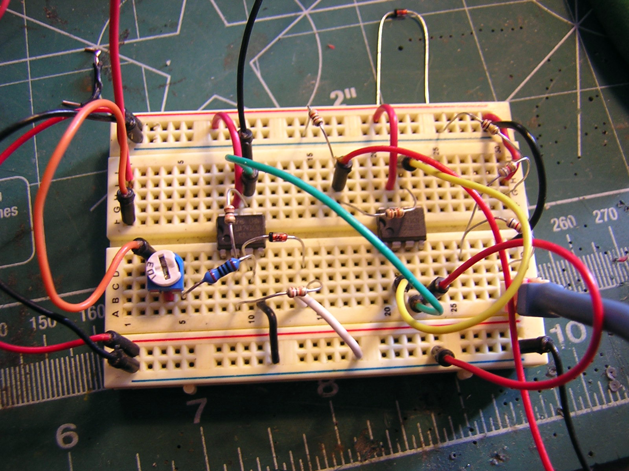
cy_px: 236
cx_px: 314
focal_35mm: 36
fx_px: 654
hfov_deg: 51.4
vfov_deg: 39.7
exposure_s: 1/14.9
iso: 100
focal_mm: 4.7
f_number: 2.6
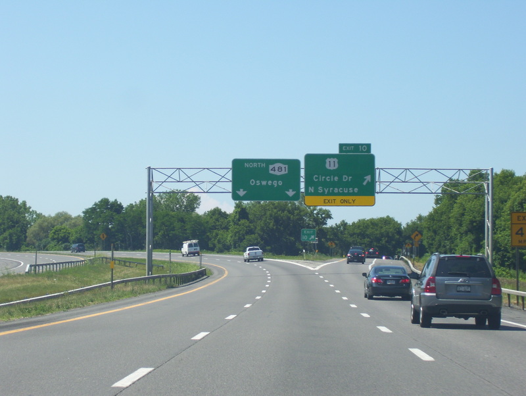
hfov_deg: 18.2
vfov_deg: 13.7
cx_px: 263
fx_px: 1643
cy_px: 198
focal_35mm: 108
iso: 80
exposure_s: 1/500
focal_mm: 18
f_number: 4.6
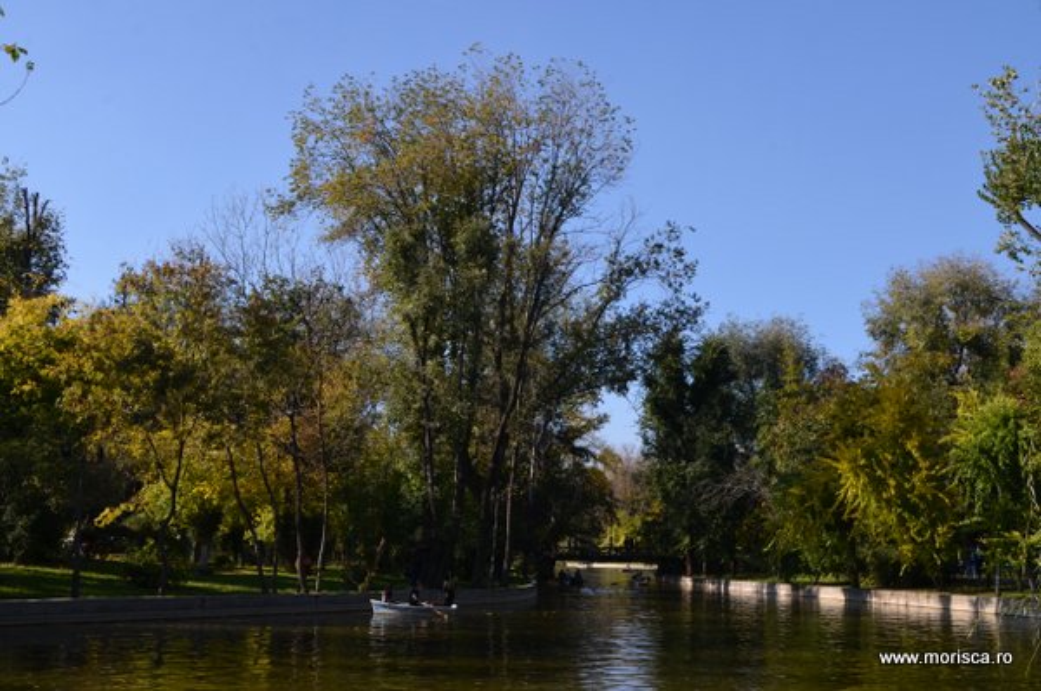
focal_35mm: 39
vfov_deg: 34.1
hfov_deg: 49.6
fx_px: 1126
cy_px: 346
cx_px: 520
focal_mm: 26
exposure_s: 1/250
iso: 200
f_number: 8
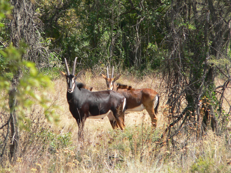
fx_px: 2856
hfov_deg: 4.6
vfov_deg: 3.5
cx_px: 116
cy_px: 86
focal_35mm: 428
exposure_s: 1/200
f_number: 4
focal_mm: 71.2
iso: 80
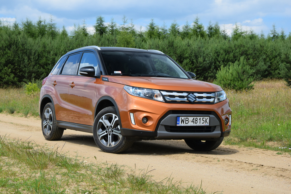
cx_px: 146
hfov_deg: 26.0
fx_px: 631
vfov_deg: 17.5
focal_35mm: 78
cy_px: 97
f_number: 9
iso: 400
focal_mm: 52
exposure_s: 1/320
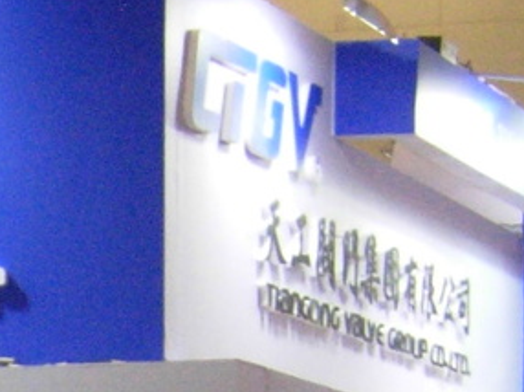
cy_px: 890
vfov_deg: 5.9
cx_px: -381
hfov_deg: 7.9
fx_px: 3660
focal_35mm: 242
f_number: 2.7
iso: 200
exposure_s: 1/128
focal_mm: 7.5
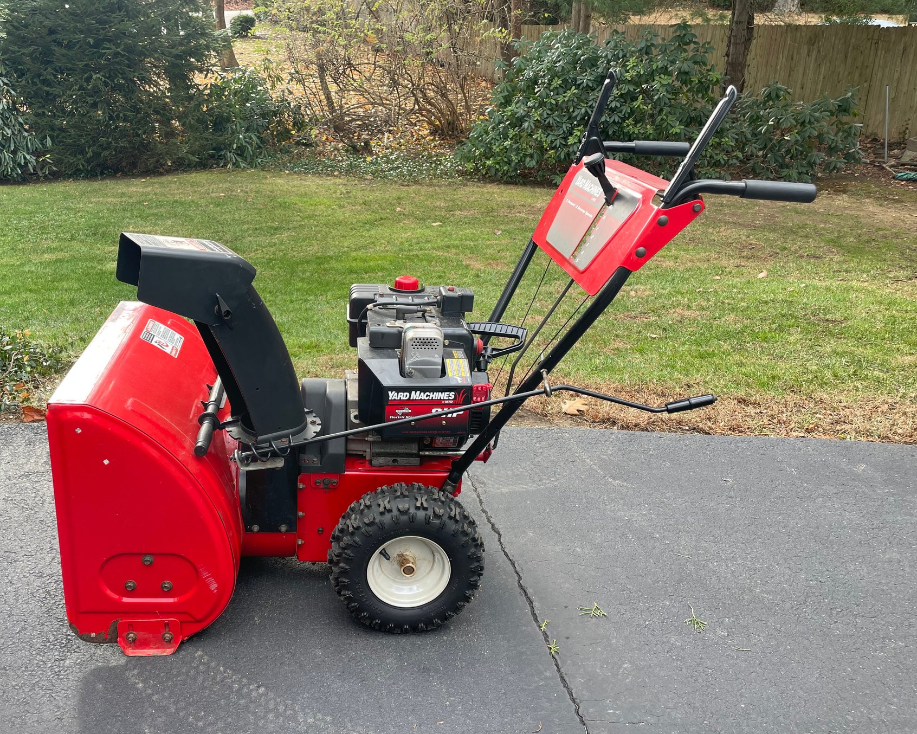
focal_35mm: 30
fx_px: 814
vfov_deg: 48.5
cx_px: 381
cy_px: 380
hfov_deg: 58.4
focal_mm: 4.2
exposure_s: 1/121
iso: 32
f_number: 1.6
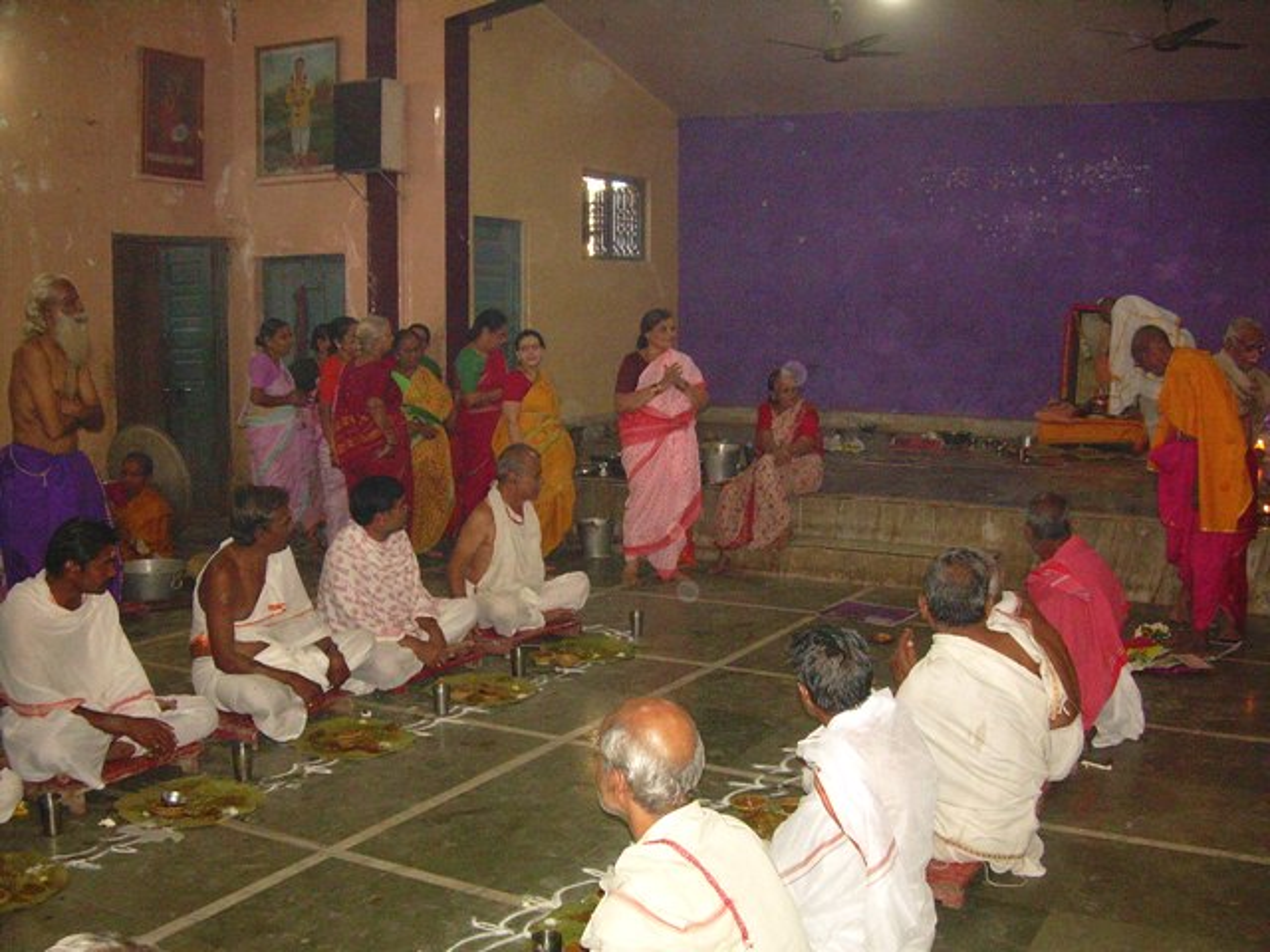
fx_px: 1394
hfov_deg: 49.0
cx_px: 635
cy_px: 476
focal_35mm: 38
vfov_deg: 37.7
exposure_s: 1/60
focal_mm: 6.3
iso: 200
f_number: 2.8
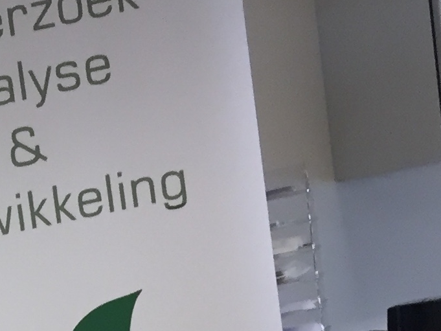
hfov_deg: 12.6
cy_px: 709
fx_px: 1771
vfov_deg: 9.8
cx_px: -407
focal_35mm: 139
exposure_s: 1/33
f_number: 2.2
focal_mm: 4.15
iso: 40
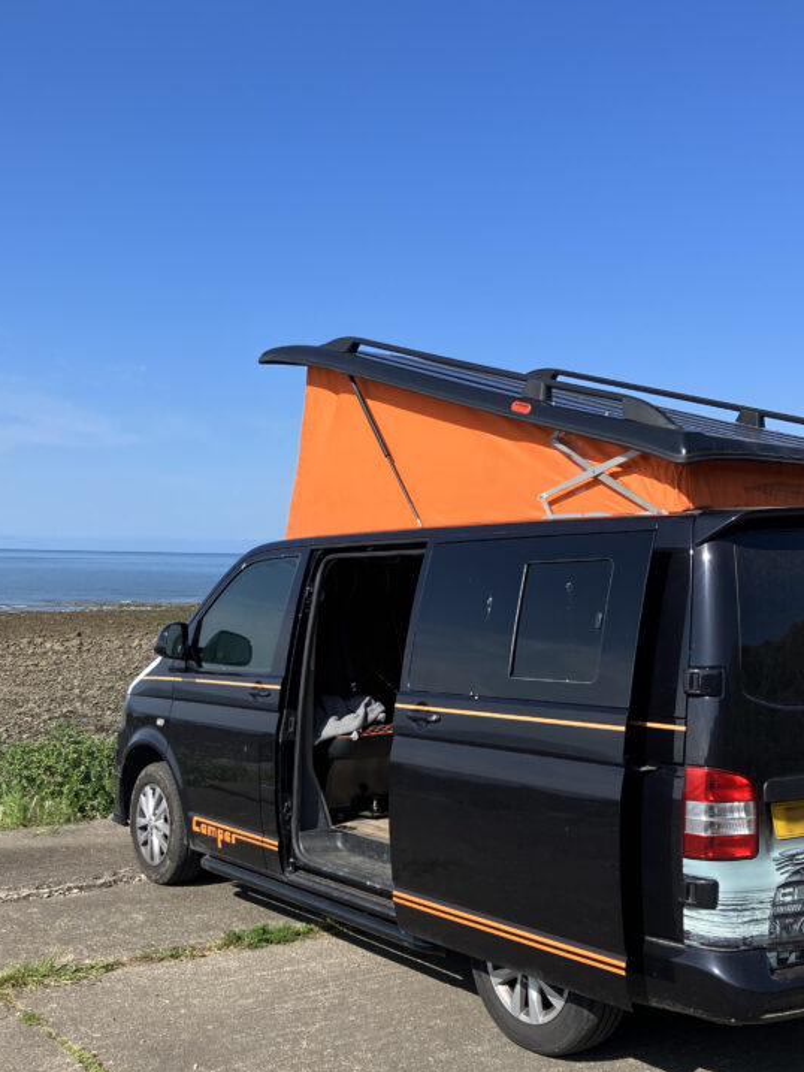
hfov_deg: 36.0
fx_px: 1238
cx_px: 374
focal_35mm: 40
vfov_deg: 46.8
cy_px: 574
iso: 32
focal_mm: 3.99
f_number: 1.8
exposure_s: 1/1779
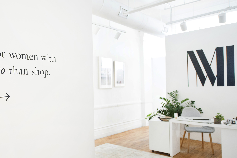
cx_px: 50
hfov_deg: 54.9
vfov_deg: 41.1
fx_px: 211
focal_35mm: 32
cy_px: 87
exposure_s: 1/15
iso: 320
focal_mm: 20
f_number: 2.8
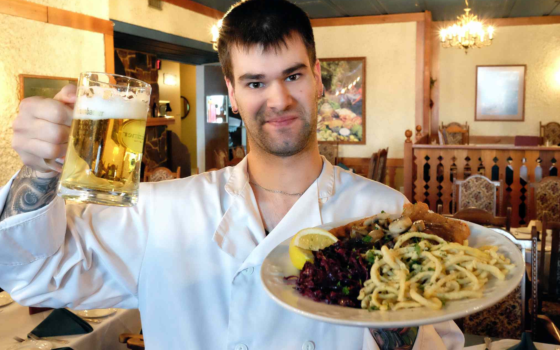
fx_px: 549
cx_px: 278
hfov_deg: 54.0
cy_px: 168
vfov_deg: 35.3
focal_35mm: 36
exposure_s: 1/10
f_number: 8
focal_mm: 23
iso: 6400
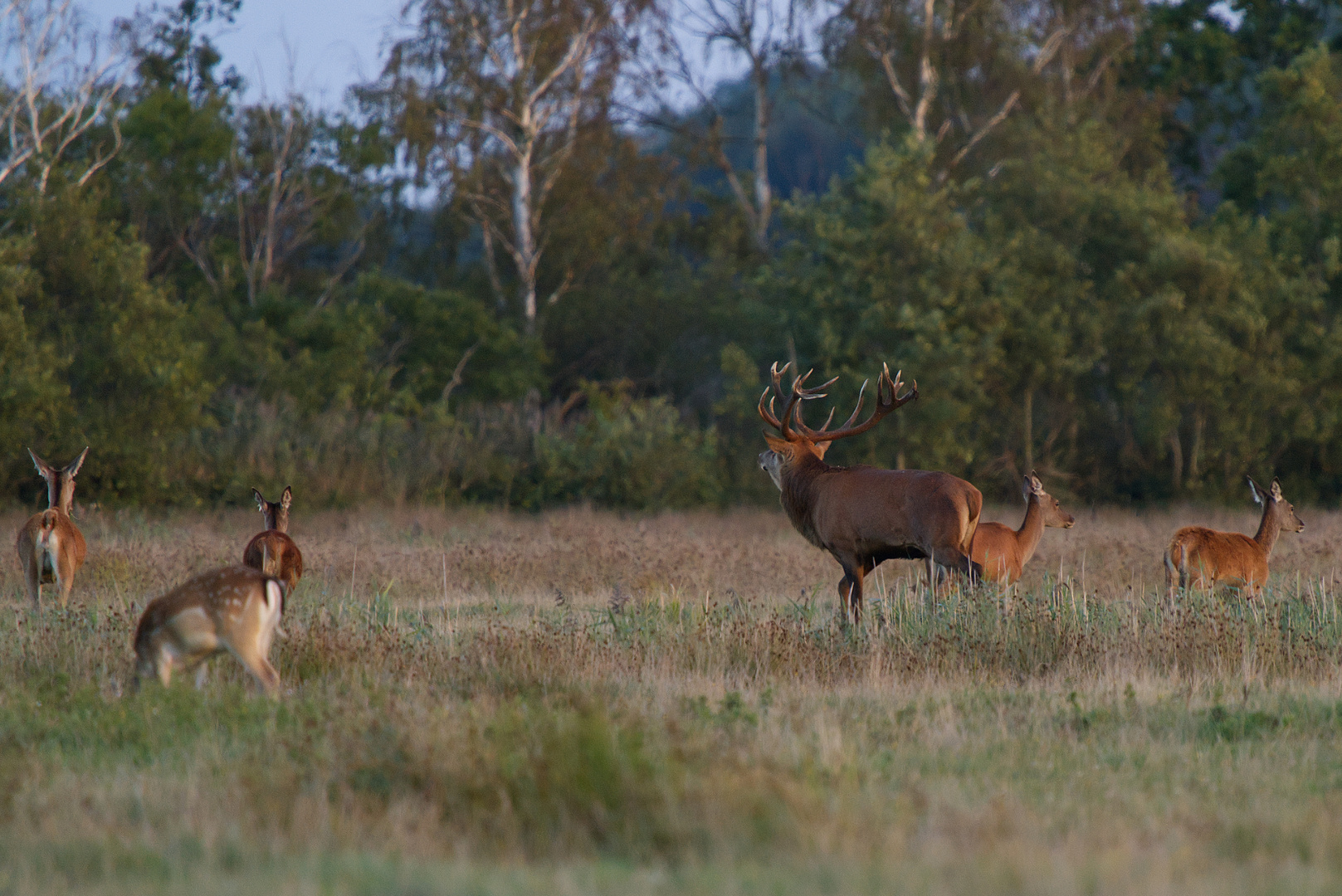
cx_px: 671
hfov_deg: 2.5
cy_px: 448
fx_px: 31329
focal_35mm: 840
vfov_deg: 1.6
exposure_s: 1/250
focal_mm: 840
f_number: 9
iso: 2500
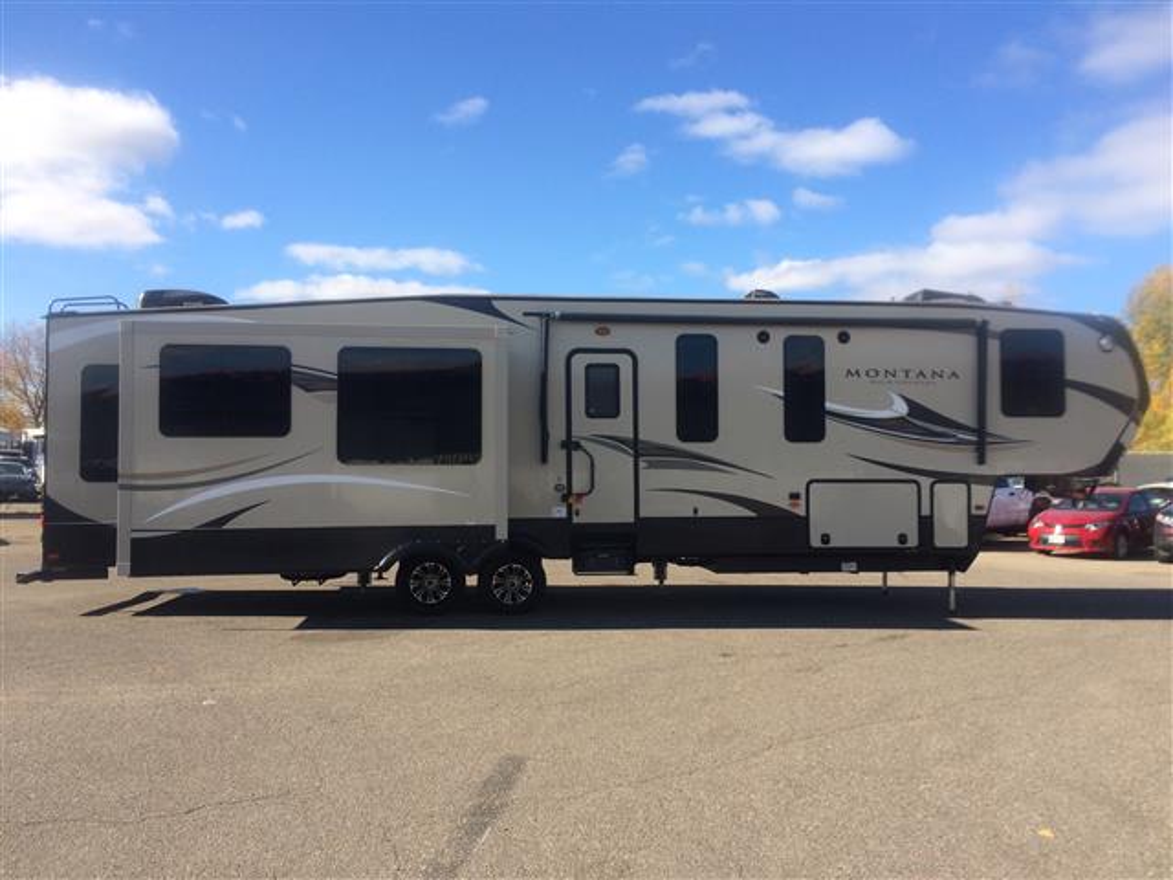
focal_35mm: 29
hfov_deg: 61.7
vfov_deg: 48.2
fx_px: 983
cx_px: 586
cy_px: 440
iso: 32
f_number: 2.2
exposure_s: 1/1172
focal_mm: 4.15
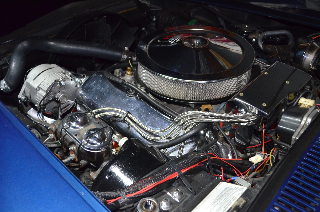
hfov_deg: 49.6
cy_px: 106
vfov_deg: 34.1
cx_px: 160
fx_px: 346
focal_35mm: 39
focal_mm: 26
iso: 3200
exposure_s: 1/60
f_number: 4.2
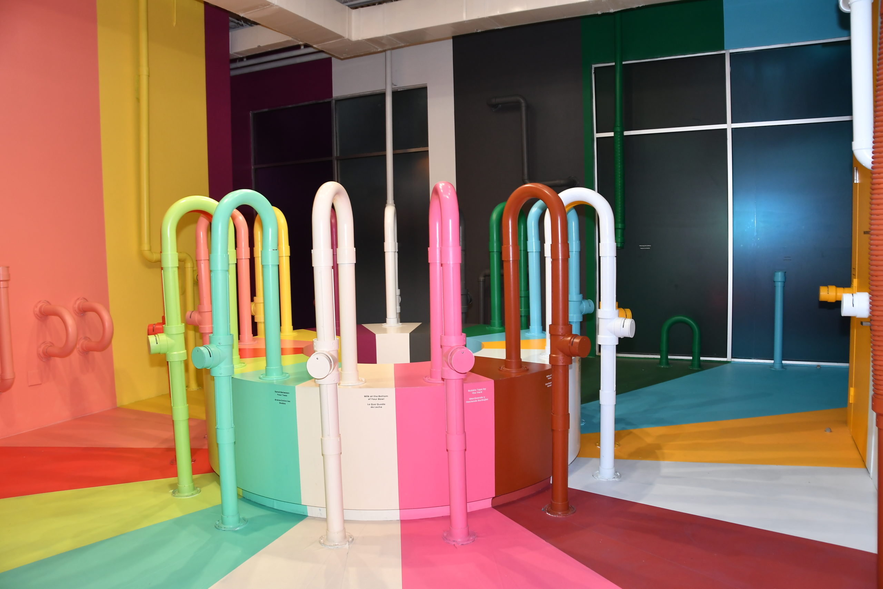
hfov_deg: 67.4
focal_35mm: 27
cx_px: 442
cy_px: 294
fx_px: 662
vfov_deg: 47.9
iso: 640
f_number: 6.3
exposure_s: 1/60
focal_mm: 18
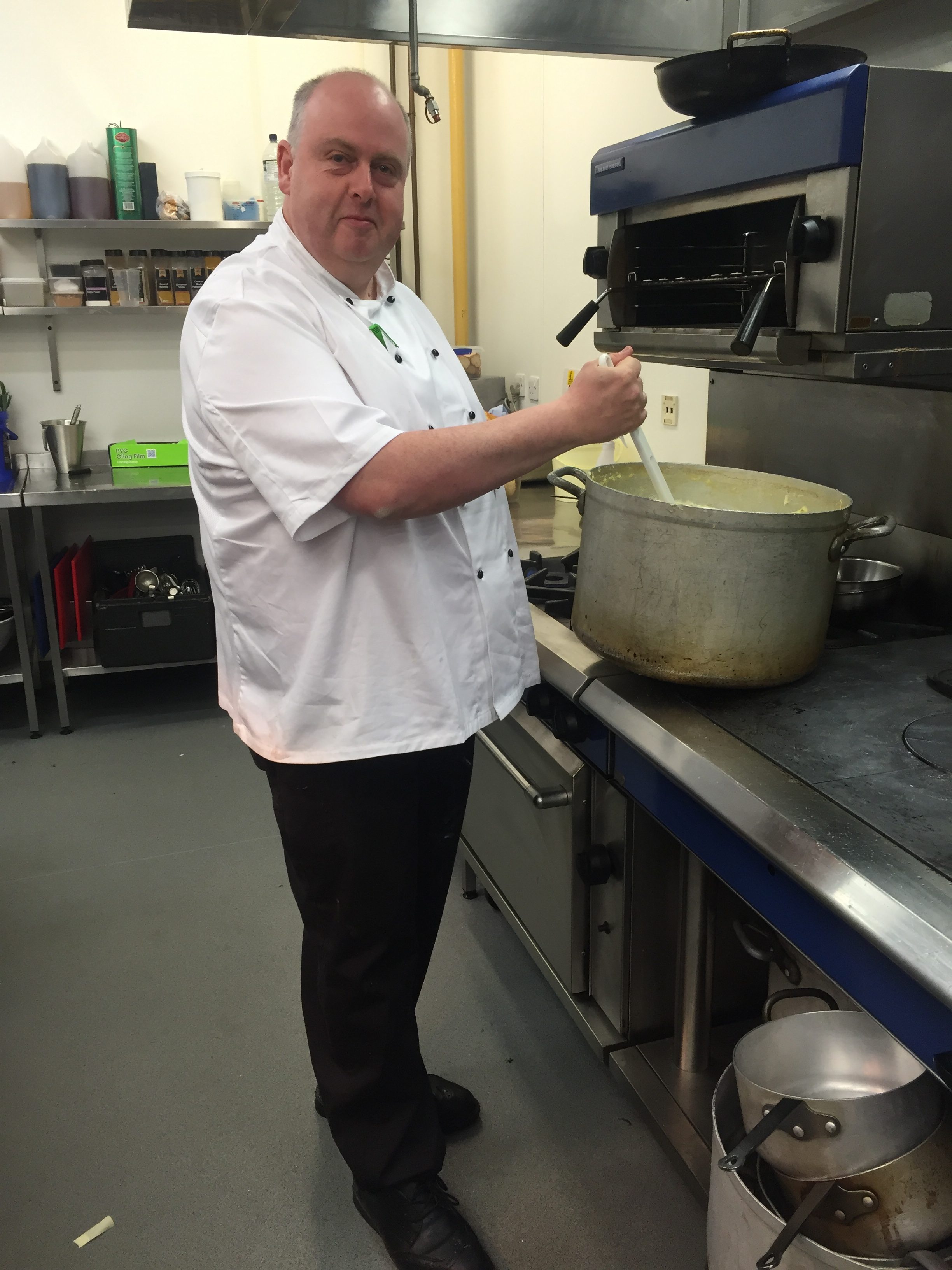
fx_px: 1063
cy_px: 635
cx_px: 476
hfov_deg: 48.2
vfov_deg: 61.7
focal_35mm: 29
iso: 40
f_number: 2.2
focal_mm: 4.15
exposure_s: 1/33
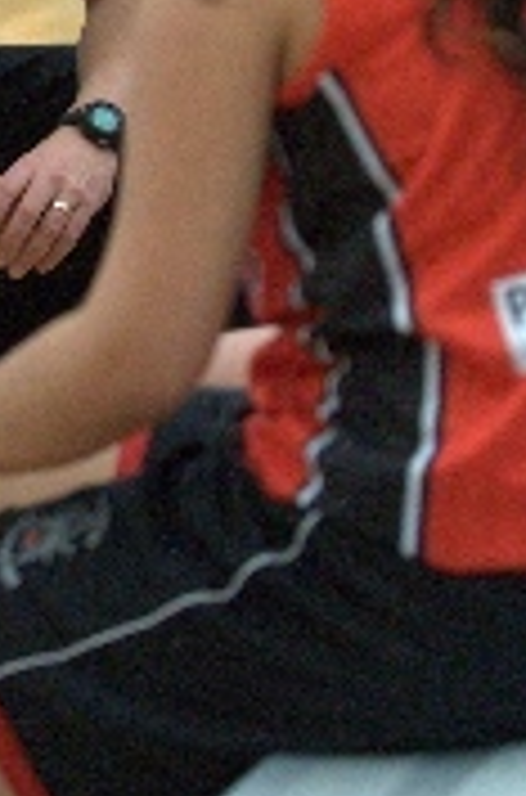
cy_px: -9
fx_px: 7848
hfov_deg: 3.8
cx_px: -193
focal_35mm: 356
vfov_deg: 5.8
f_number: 2.8
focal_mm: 82
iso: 3200
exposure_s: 1/1000
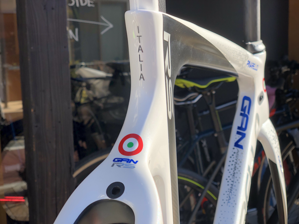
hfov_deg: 36.8
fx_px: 449
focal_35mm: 52
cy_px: 112
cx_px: 150
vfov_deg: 28.0
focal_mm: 6
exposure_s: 1/384
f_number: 2.4
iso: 16
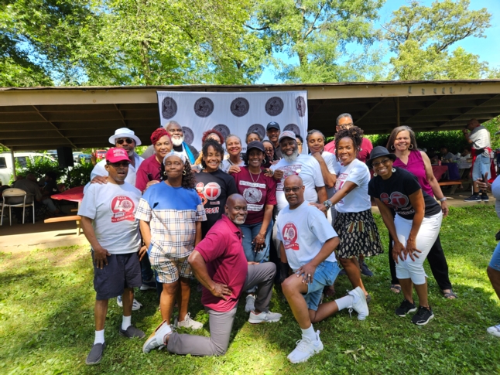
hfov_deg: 73.9
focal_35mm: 23
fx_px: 332
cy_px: 188
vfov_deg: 58.9
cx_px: 250
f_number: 1.8
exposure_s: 1/209
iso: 25
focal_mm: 5.4
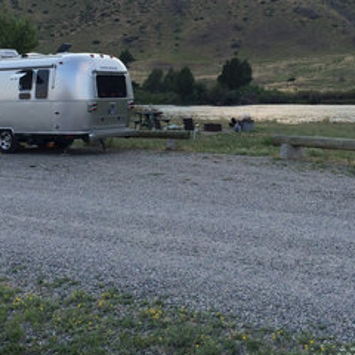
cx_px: 172
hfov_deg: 30.0
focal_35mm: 57
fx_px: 661
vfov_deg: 29.3
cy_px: 67
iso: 32
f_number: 2.2
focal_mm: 4.15
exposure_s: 1/483
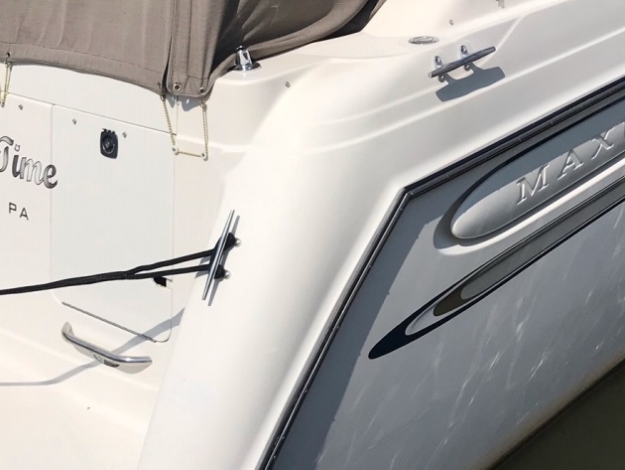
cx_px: 419
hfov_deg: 30.0
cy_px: 23
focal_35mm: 64
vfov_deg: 22.2
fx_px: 1156
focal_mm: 3.99
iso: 20
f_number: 1.8
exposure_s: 1/7407
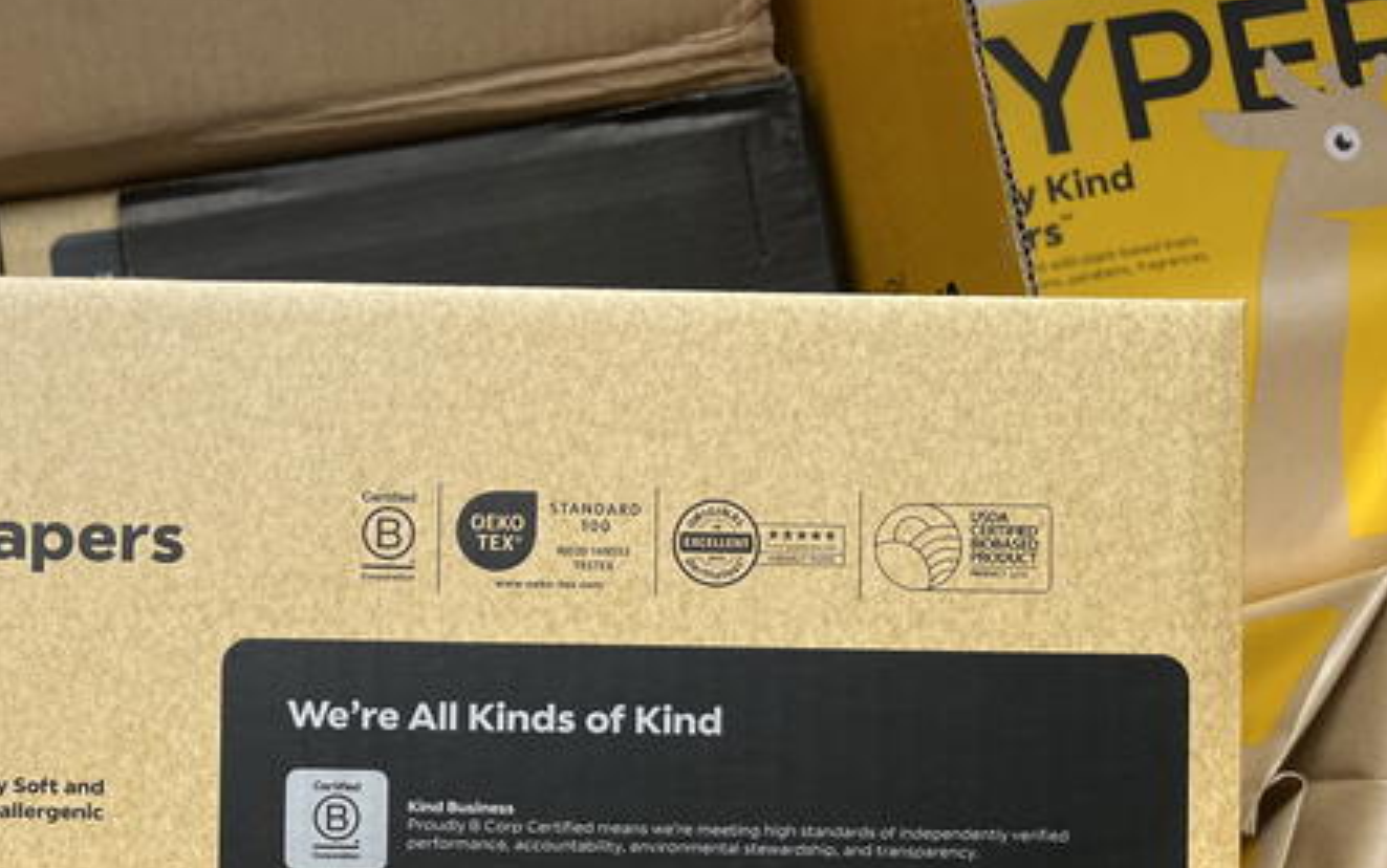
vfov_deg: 24.7
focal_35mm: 50
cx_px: 142
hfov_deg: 37.7
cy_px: 868
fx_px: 1891
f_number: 1.6
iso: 50
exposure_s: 1/394
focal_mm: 5.1
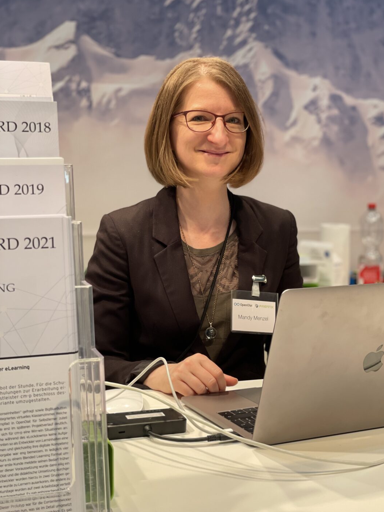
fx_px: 799
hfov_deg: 27.0
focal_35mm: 54
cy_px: 258
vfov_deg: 35.6
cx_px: 197
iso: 100
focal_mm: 6
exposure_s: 1/100
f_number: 2
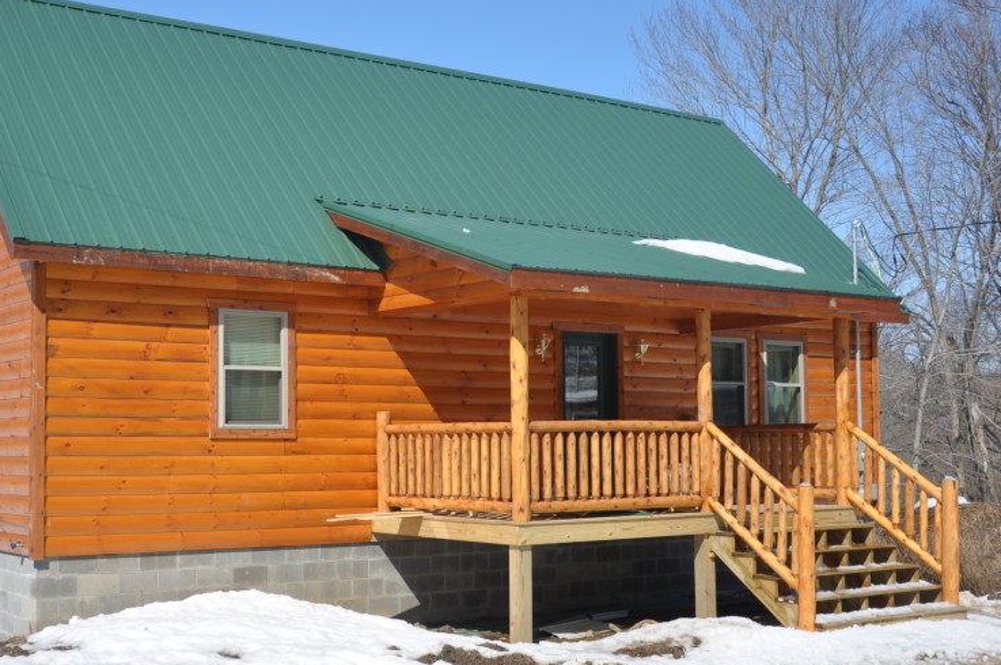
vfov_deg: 26.9
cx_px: 352
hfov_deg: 39.3
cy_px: 343
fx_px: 1389
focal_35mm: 50
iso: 200
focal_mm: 24
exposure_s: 1/2000
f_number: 3.8
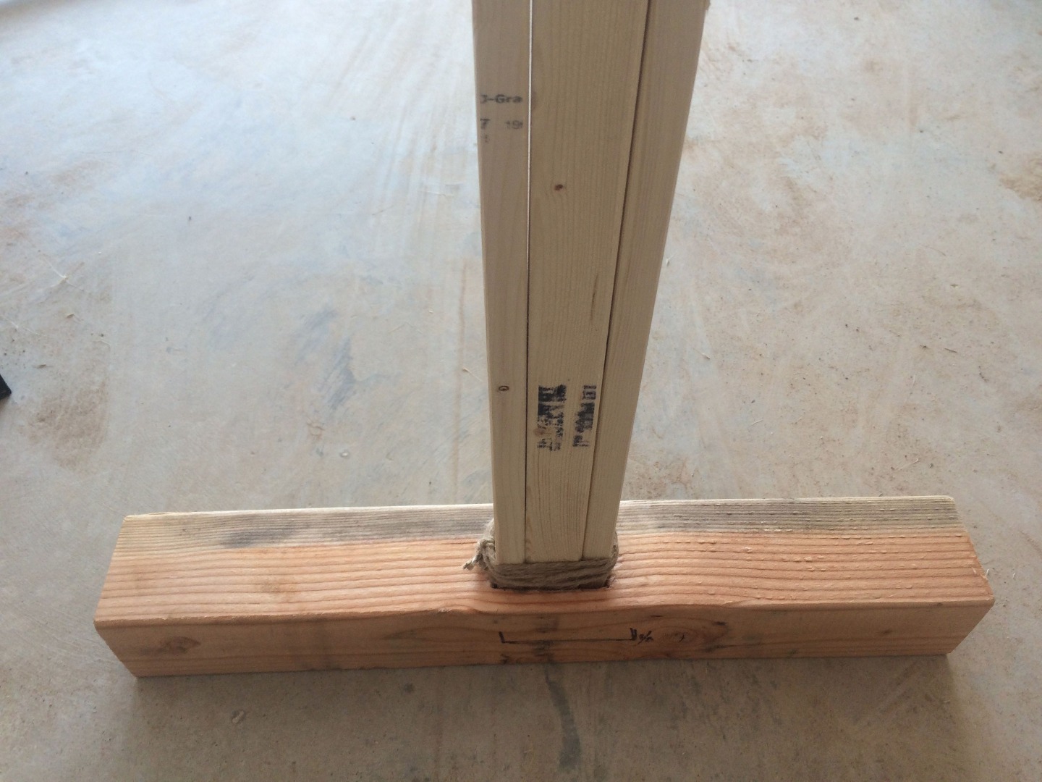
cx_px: 521
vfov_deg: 48.2
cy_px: 391
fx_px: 873
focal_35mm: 29
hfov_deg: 61.7
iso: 64
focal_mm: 4.15
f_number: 2.2
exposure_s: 1/120
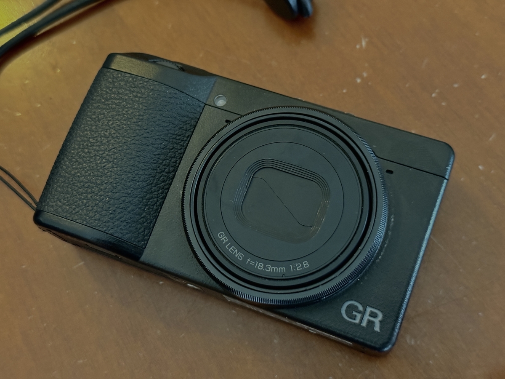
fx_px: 700
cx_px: 252
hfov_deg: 39.7
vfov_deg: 30.3
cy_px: 190
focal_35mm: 48
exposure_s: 1/25
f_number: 1.78
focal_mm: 6.76
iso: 500
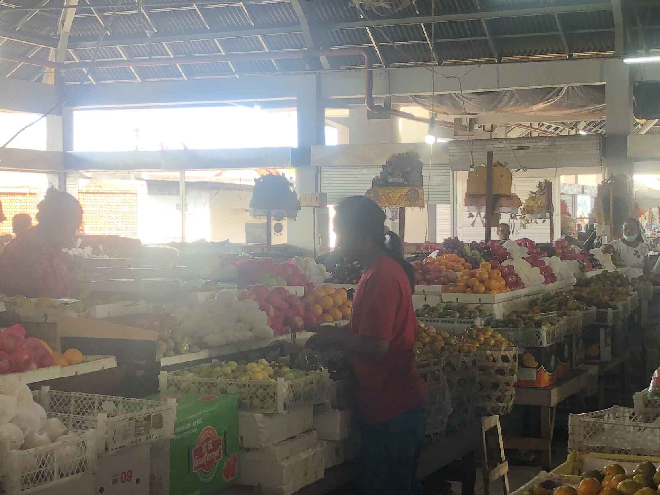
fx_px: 1297
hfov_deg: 28.6
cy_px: 233
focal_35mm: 68
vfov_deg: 21.6
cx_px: 341
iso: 80
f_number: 1.8
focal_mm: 3.99
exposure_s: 1/100
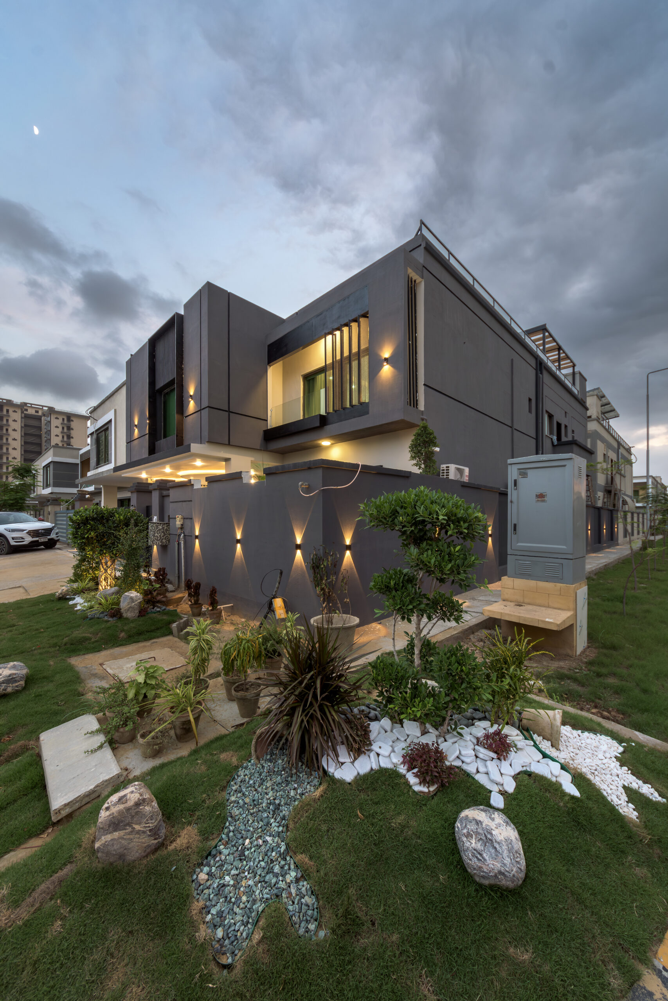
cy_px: 500
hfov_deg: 90.0
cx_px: 334
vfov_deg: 112.6
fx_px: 334
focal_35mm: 12
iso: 100
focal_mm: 8
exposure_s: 1/5
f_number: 8
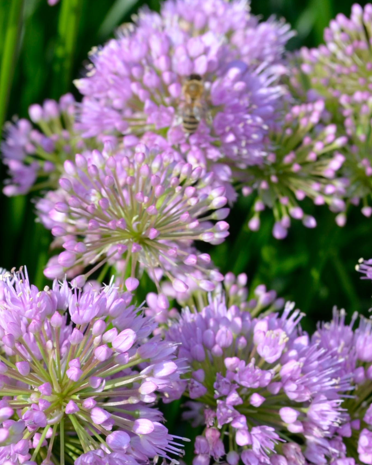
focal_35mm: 147
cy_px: 359
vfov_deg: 13.1
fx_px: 2024
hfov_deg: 10.4
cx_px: 2
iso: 200
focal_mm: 36
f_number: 7.1
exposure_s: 1/200
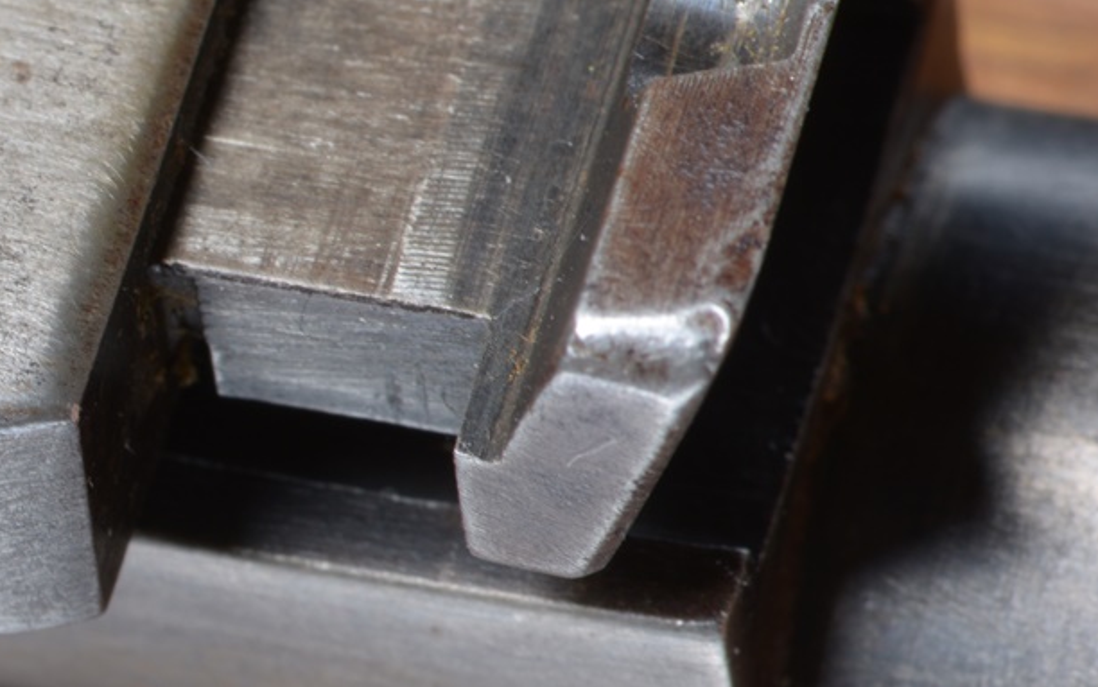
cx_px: -734
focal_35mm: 358
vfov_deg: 3.7
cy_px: 220
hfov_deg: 5.8
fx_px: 10717
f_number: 22
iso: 100
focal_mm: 105
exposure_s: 1/60
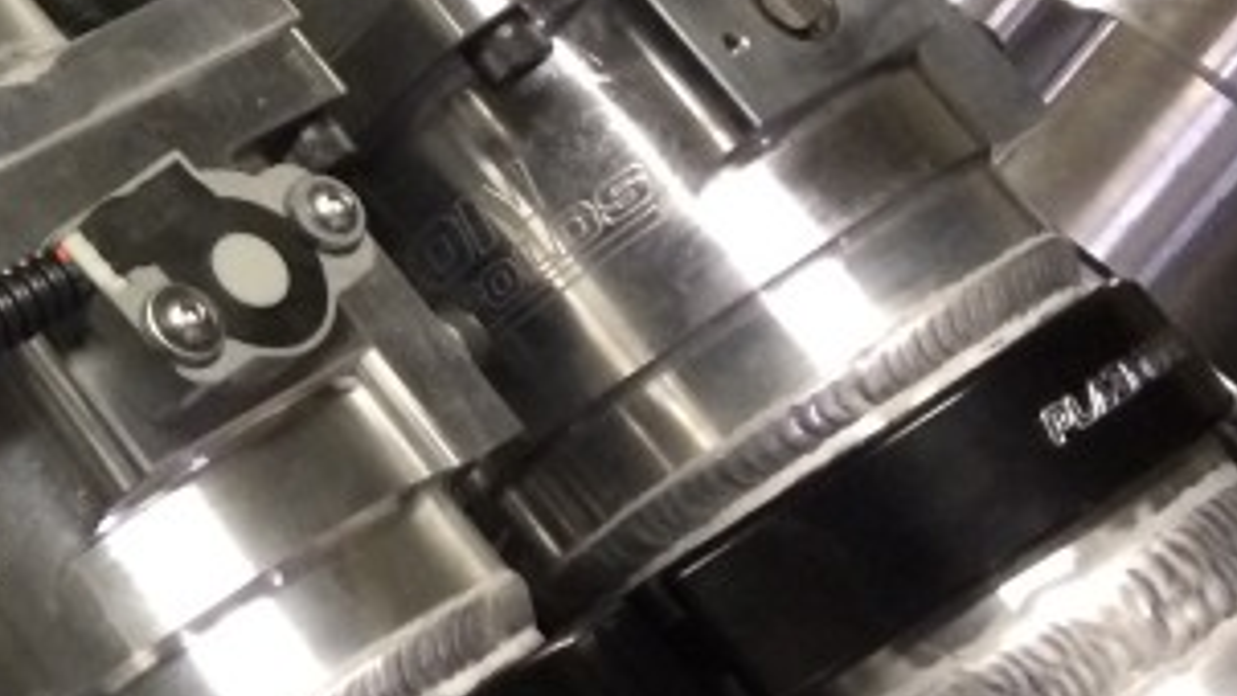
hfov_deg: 16.9
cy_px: 0
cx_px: -774
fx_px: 3641
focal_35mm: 111
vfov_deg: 10.8
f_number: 2.2
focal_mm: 4.12
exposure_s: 1/17
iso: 320
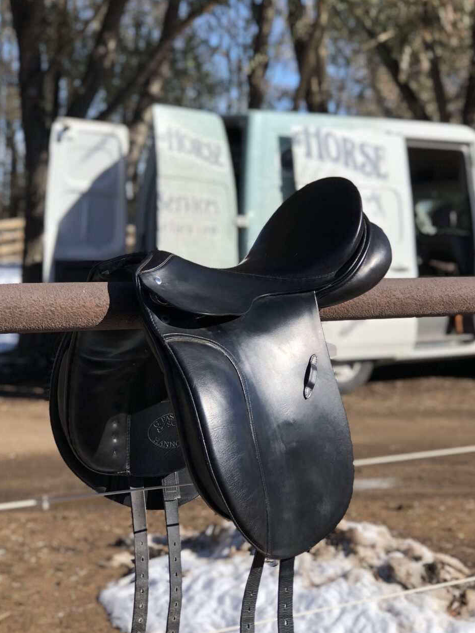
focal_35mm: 73
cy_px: 298
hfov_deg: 20.2
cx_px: 253
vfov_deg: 26.7
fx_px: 1335
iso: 20
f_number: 2.8
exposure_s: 1/838
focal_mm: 6.6
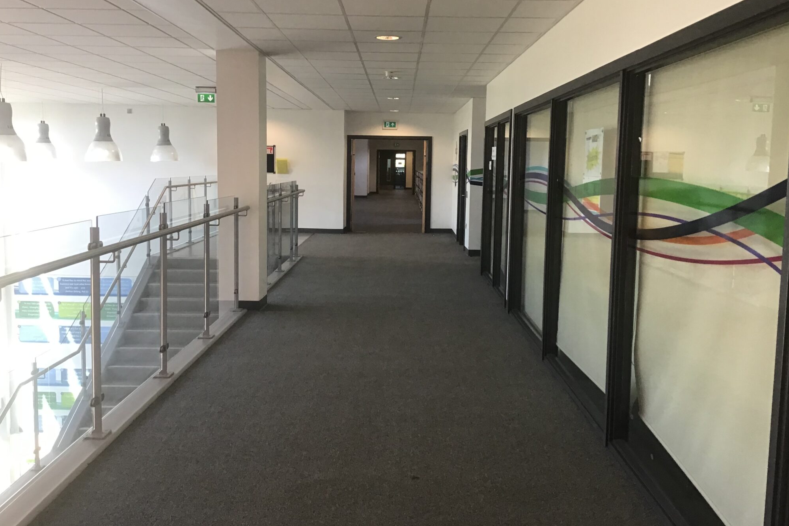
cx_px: 395
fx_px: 723
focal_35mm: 33
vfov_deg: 39.9
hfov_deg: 57.2
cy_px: 237
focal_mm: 3.3
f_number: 2.4
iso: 32
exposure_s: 1/33
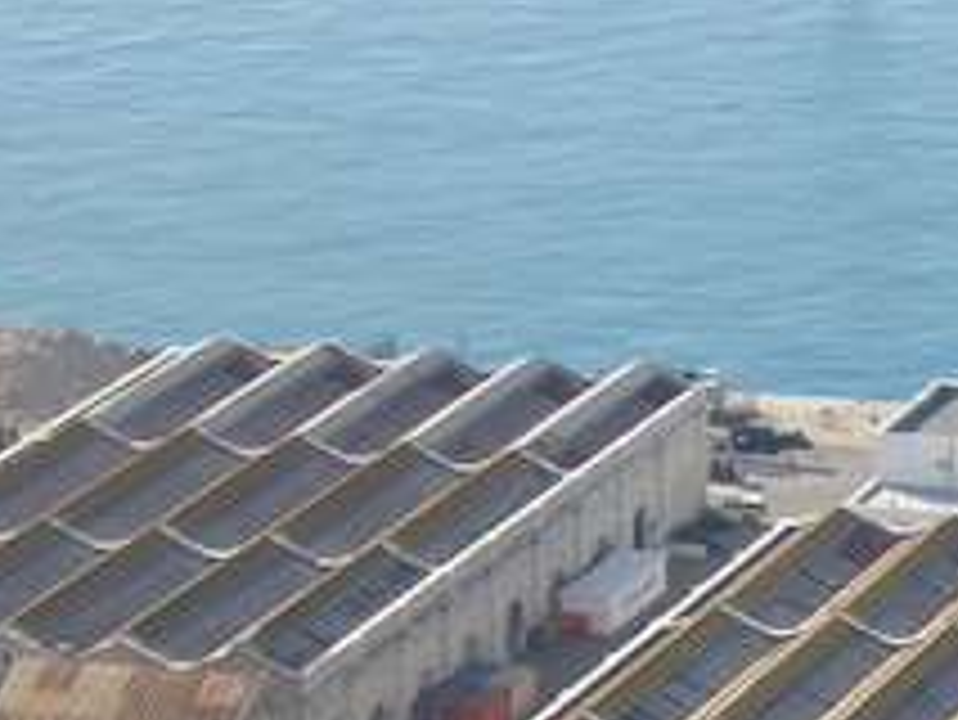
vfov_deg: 4.6
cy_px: 400
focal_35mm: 327
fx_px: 9055
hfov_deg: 6.0
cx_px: 1210
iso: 100
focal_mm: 19.3
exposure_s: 1/250
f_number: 6.5
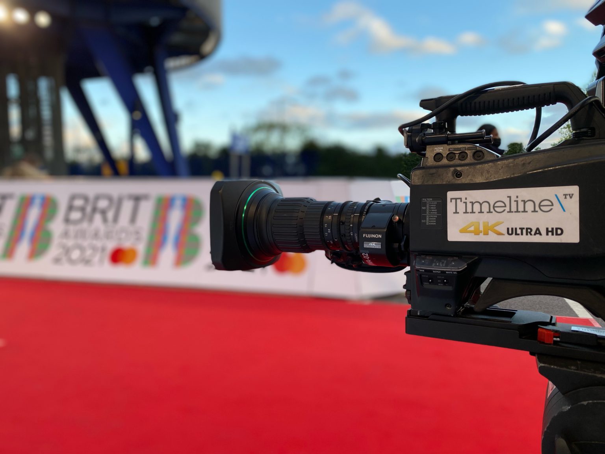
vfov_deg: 53.1
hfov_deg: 67.3
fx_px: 454
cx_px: 302
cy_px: 227
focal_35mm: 26
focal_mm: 4.25
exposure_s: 1/215
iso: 32
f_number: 1.8
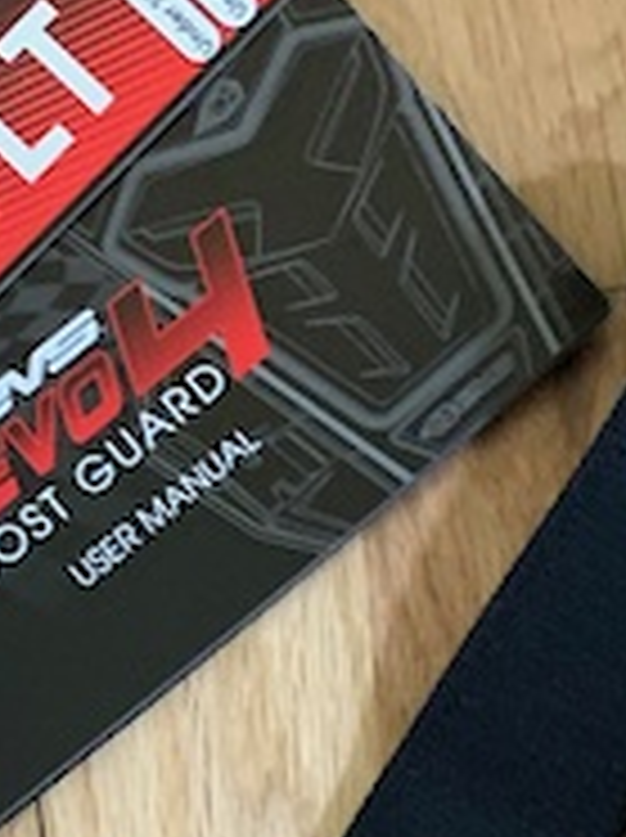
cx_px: 324
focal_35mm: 112
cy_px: 1552
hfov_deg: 13.2
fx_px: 2707
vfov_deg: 15.0
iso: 640
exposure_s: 1/30
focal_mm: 4.25
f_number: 1.8
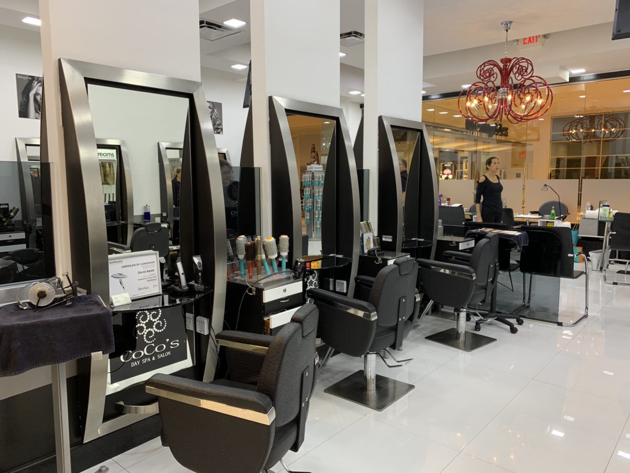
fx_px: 473
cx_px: 315
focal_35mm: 26
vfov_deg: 53.1
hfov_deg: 67.3
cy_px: 236
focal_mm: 4.25
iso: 80
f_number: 1.8
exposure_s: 1/60
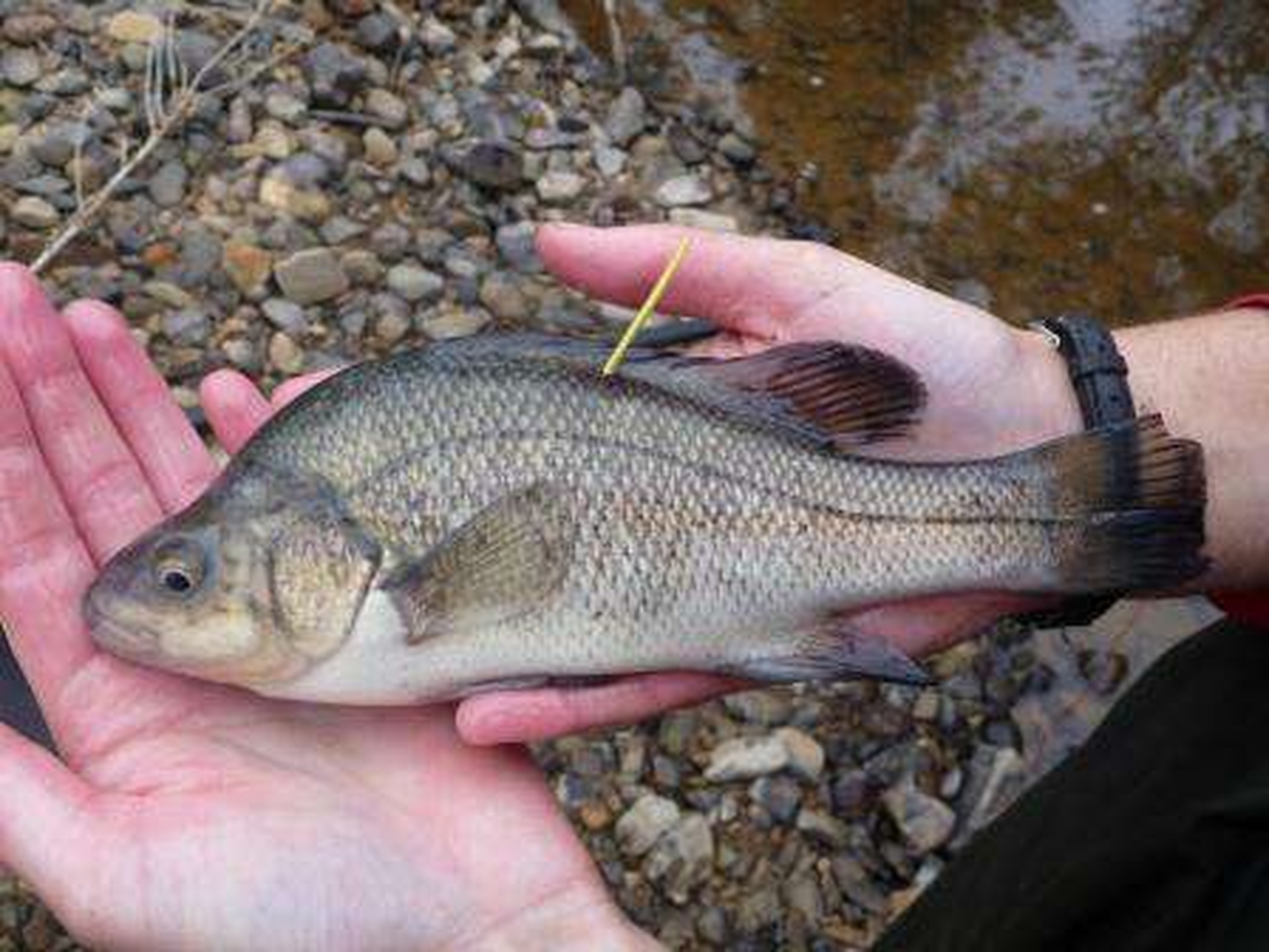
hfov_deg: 54.0
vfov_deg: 41.8
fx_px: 1246
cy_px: 476
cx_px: 634
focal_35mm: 34
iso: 80
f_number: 3.7
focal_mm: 6
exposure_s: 1/80
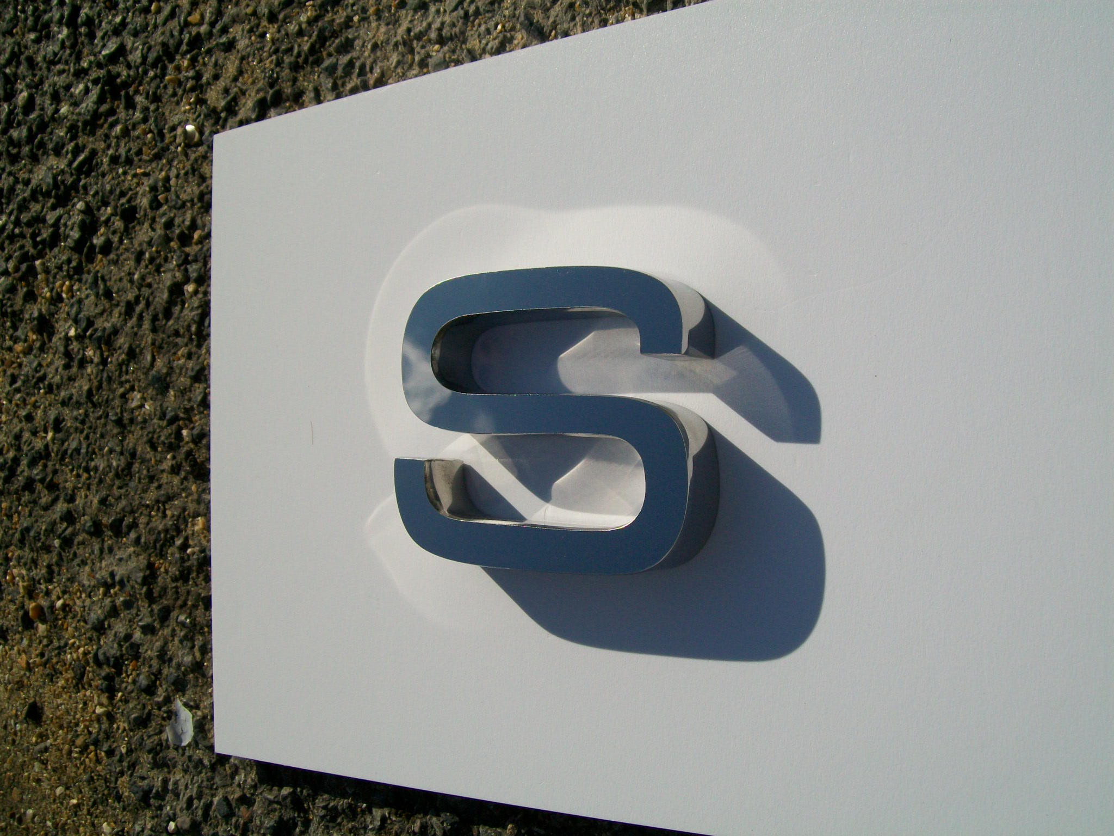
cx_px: 557
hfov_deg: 54.0
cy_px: 418
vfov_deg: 41.8
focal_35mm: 34
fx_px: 1094
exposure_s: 1/1000
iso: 64
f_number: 4.9
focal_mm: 6.1
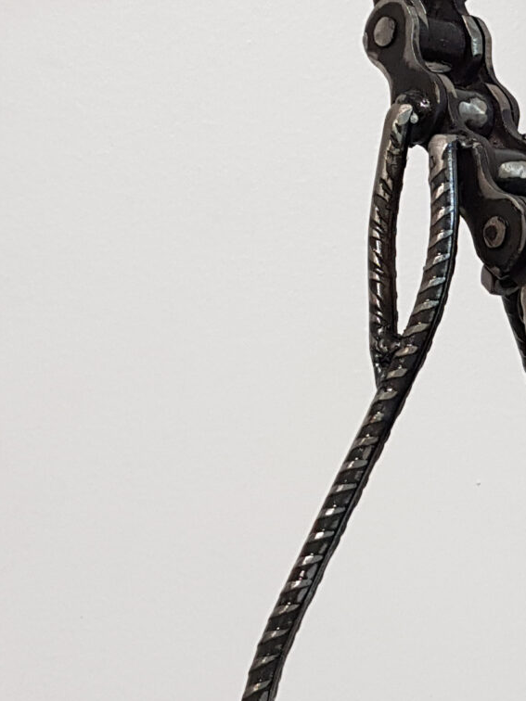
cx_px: 599
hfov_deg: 16.2
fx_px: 1783
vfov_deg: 22.1
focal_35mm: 88
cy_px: 193
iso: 125
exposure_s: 1/50
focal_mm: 4.3
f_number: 1.7
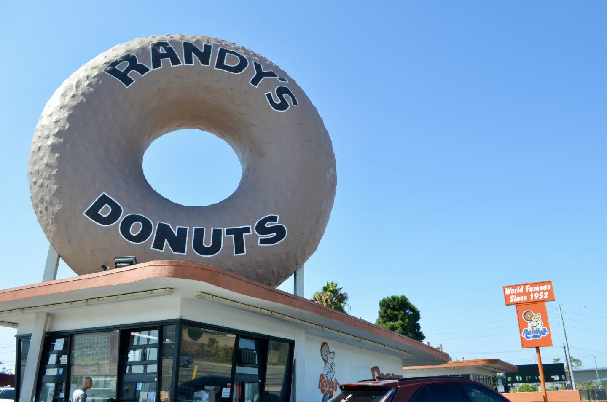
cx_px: 304
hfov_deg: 67.5
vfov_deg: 47.7
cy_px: 201
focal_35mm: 27
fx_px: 454
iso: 180
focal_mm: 18
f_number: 8
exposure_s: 1/250
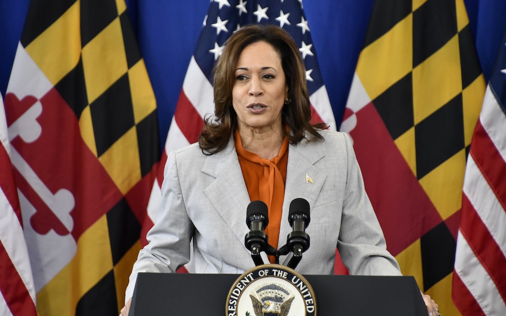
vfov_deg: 2.8
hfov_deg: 4.4
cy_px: 172
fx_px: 6563
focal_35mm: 476
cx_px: 266
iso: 2000
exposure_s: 1/250
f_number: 6.3
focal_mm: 280
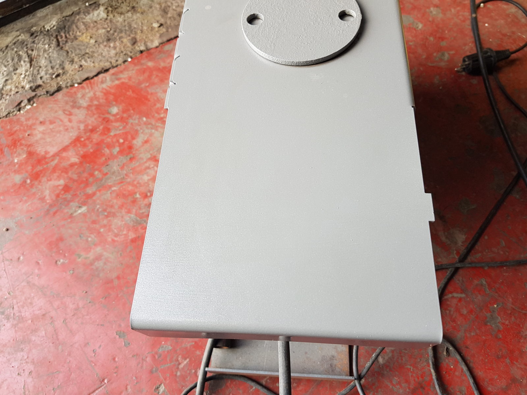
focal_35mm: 26
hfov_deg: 67.3
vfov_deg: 53.1
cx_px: 264
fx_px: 396
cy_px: 198
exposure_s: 1/104
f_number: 1.7
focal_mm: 4.2
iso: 40
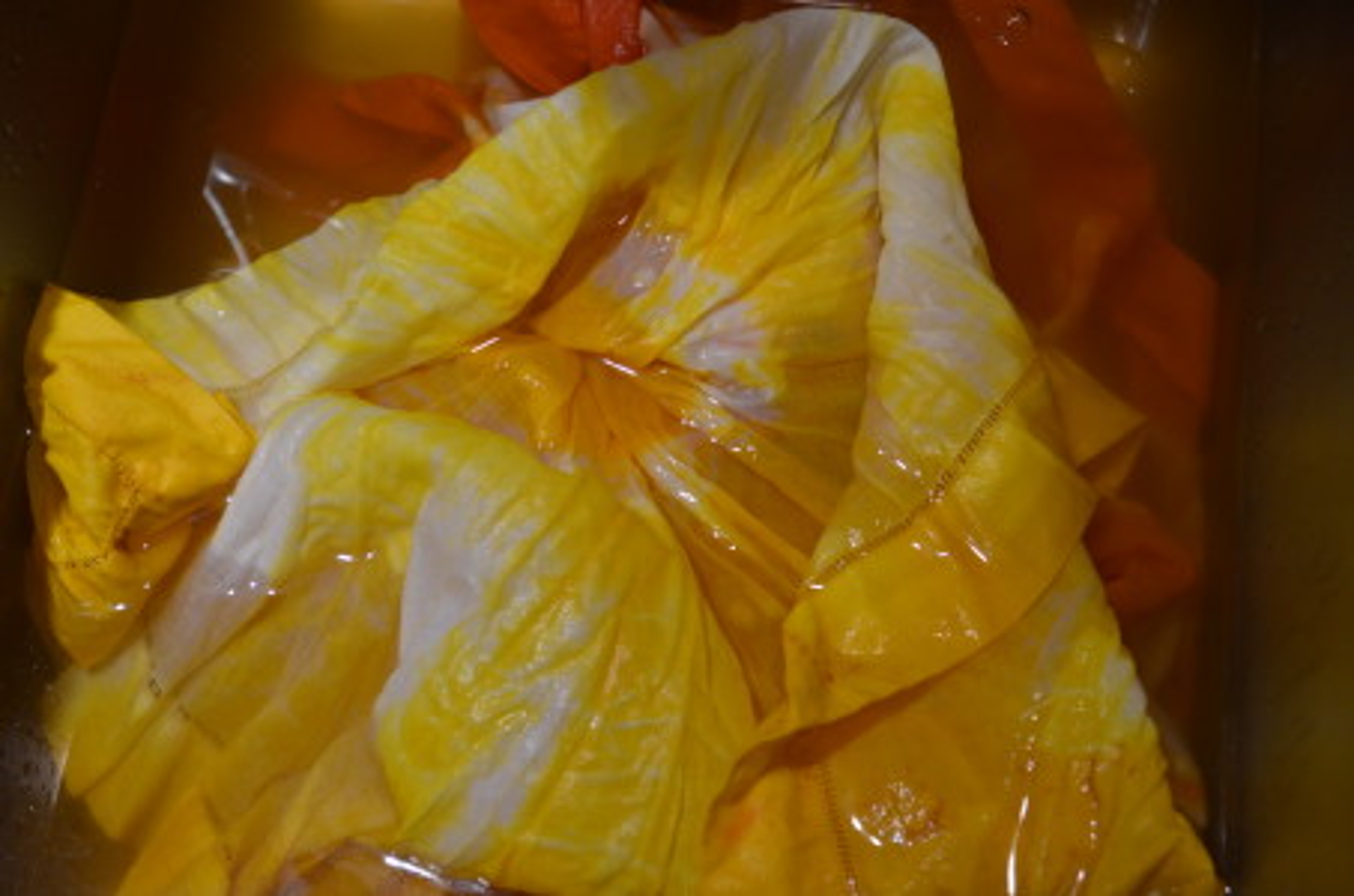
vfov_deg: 23.7
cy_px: 448
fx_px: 2139
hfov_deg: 35.1
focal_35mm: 57
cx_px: 677
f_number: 5
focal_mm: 38
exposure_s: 1/50
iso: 800
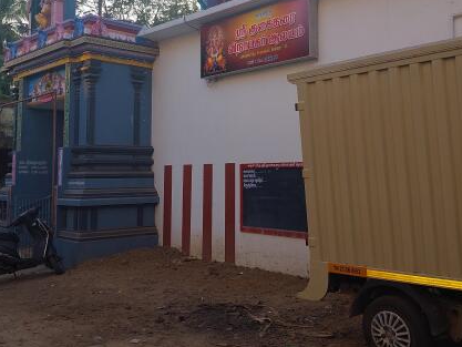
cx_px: 225
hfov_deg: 41.2
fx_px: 614
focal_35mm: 46
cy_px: 120
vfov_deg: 31.3
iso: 20
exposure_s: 1/188
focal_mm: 4.6
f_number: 1.8
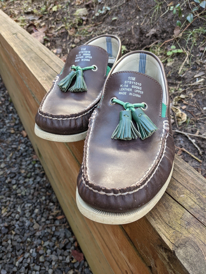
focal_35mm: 27
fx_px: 214
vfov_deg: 65.3
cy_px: 137
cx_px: 103
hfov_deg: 51.4
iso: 55
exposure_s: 1/93.2
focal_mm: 4.38
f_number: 1.73
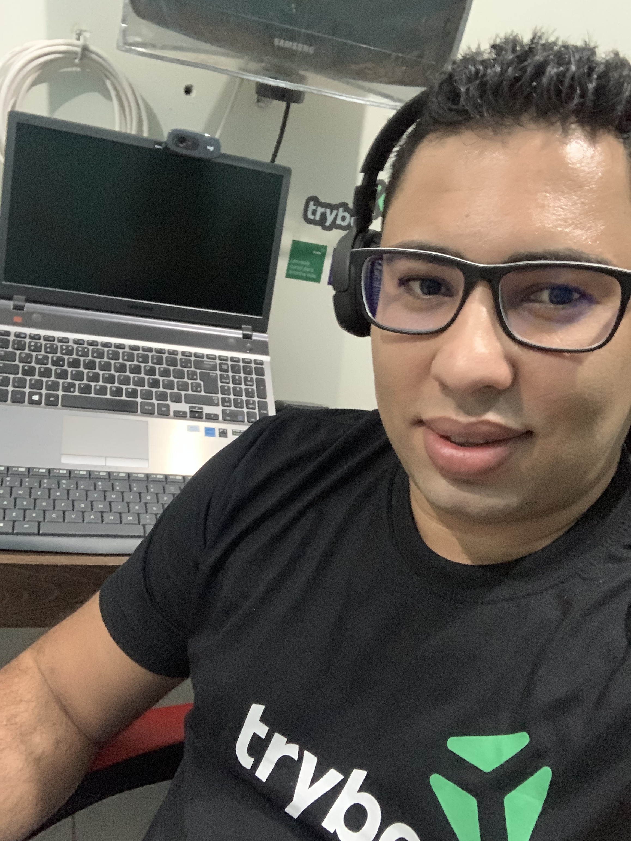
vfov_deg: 56.8
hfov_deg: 44.2
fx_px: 778
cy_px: 420
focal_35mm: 32
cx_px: 316
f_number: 2.2
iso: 500
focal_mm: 2.87
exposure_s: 1/24
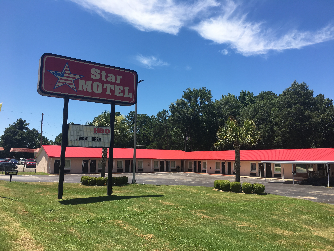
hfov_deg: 61.7
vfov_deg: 48.2
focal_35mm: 29
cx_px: 167
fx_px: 280
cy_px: 126
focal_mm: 4.15
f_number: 2.2
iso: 25
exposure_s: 1/1115
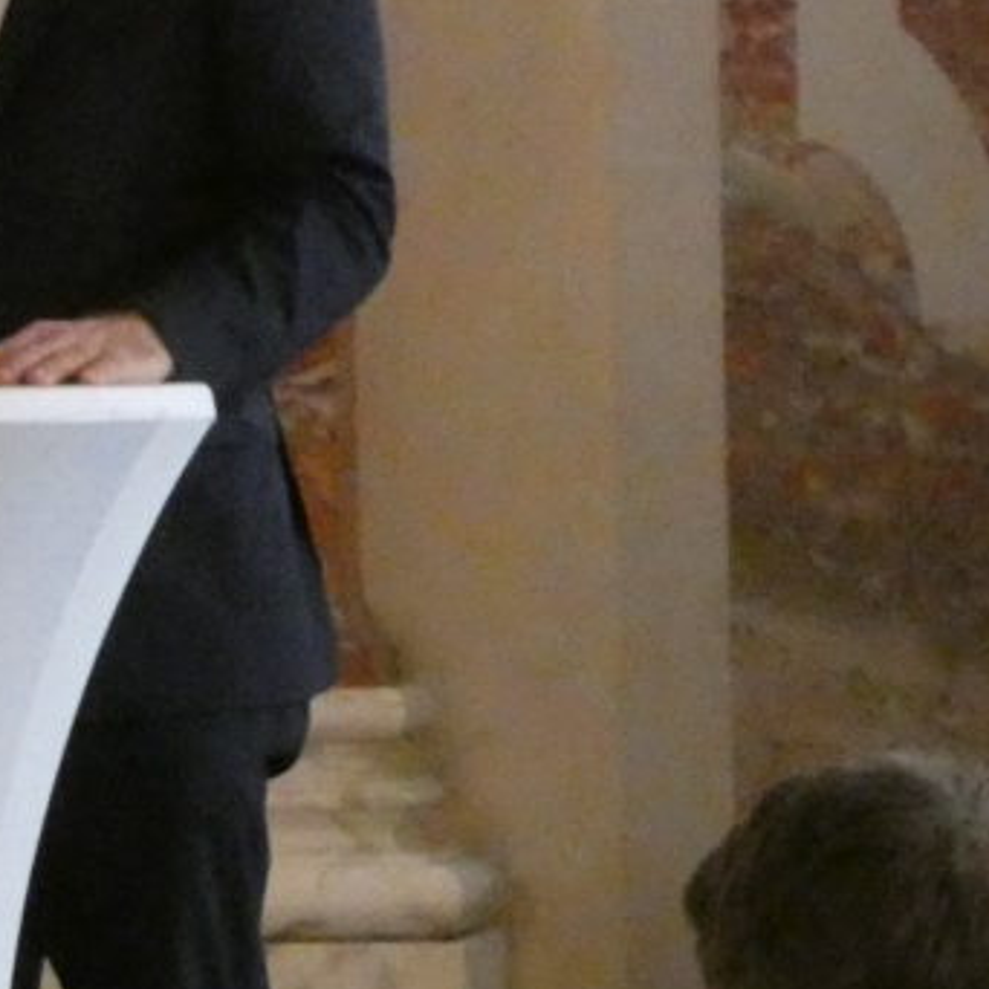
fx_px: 14126
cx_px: -1084
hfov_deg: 4.0
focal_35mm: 437
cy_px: 153
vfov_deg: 4.0
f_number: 5
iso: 1600
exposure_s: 1/40
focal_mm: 19.7
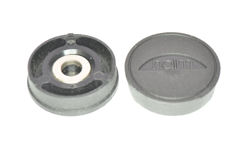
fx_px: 550
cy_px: 80
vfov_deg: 15.4
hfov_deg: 24.5
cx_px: 120
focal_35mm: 85
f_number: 5.6
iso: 800
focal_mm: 55
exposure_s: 1/25
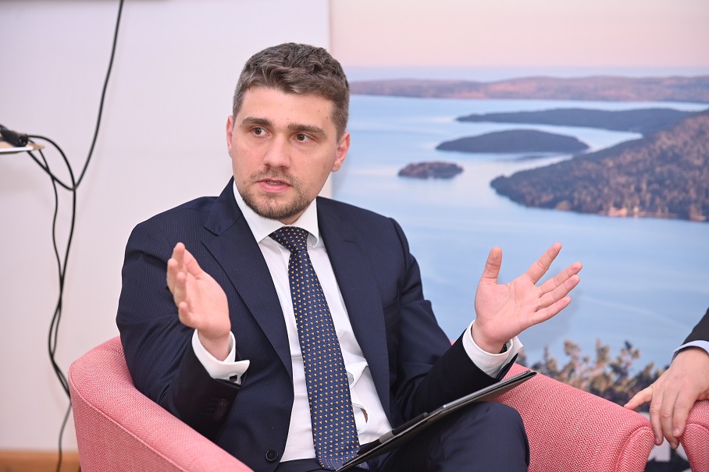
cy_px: 236
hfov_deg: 13.3
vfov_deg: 8.9
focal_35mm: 155
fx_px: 3052
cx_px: 354
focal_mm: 155
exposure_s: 1/160
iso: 1600
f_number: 3.2
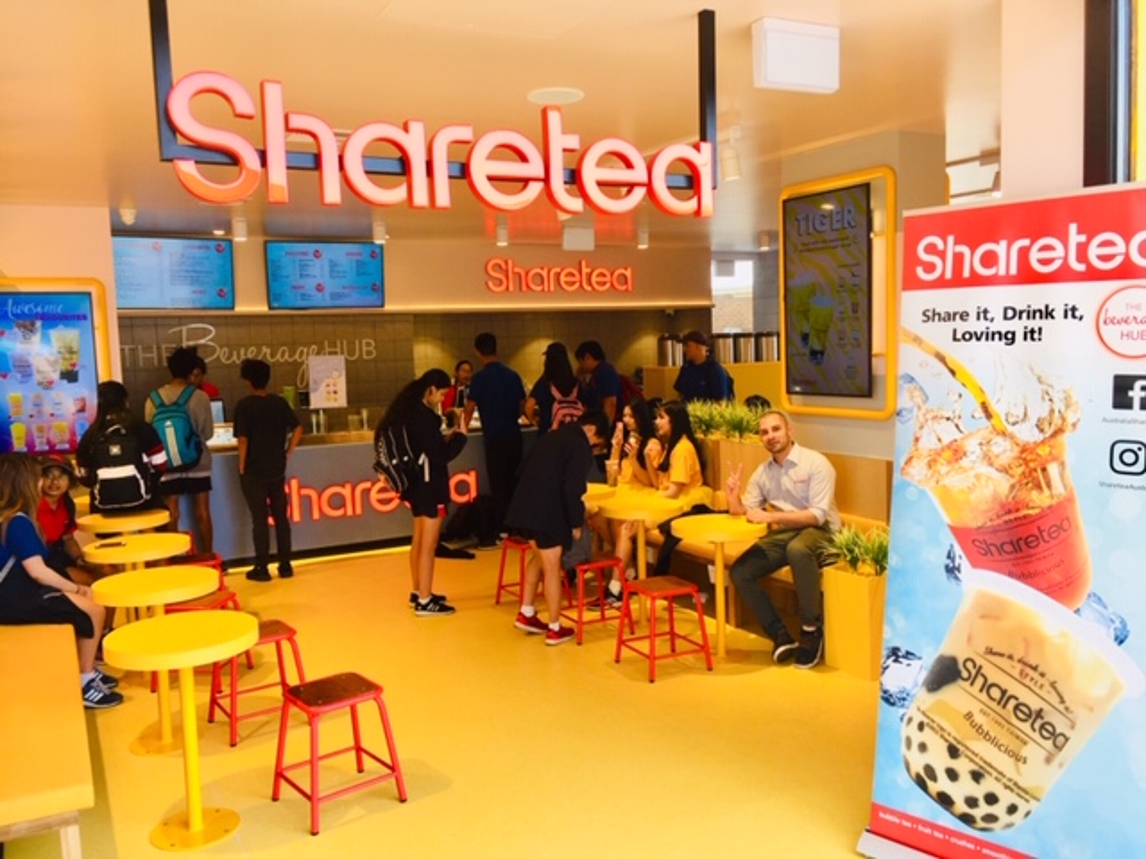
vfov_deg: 48.2
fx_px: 960
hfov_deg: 61.7
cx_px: 573
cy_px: 430
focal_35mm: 29
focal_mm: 4.15
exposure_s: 1/154
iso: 32
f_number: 2.2
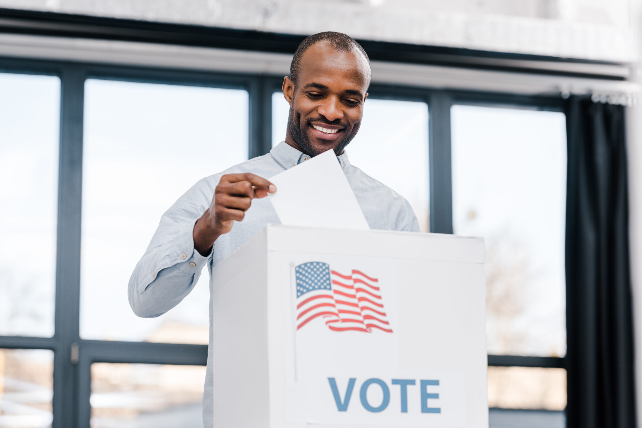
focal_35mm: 120
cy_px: 214
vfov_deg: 11.4
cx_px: 321
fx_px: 2141
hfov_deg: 17.1
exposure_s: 1/160
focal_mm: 120
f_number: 4.5
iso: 125
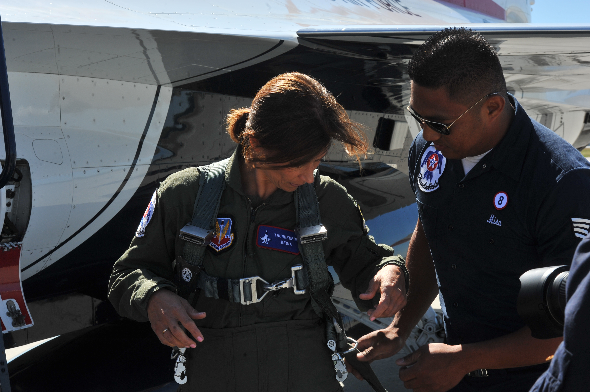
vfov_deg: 19.4
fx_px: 1146
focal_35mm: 70
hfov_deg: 28.9
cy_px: 196
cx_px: 295
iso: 250
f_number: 16
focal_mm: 70
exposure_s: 1/200
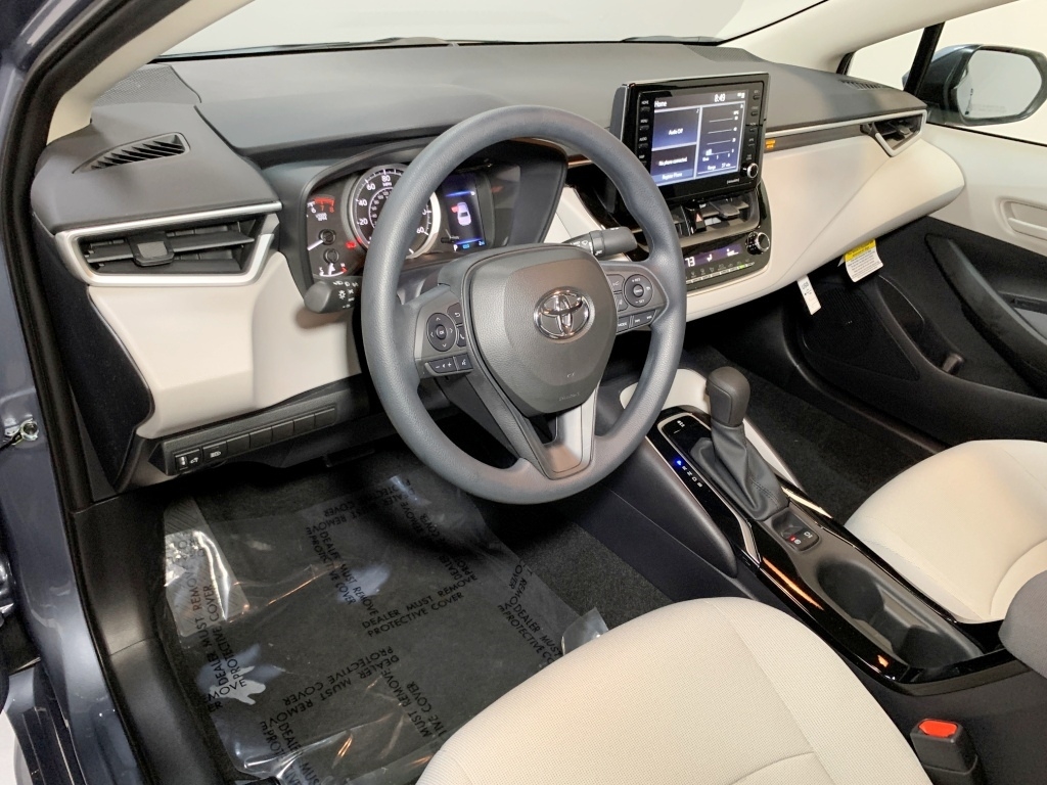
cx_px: 524
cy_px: 392
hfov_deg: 67.3
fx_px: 786
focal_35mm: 26
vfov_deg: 53.1
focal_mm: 4.25
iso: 400
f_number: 1.8
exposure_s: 1/40
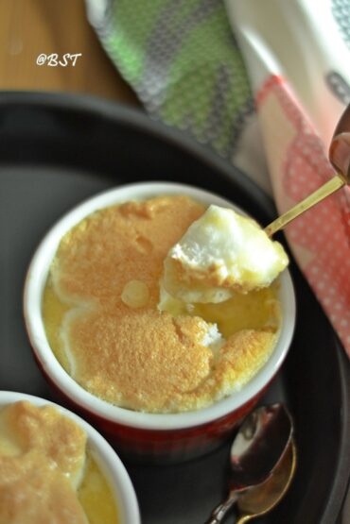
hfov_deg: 18.2
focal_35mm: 75
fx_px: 1094
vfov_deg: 27.0
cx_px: 175
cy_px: 262
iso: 560
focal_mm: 50
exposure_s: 1/60
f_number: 1.8
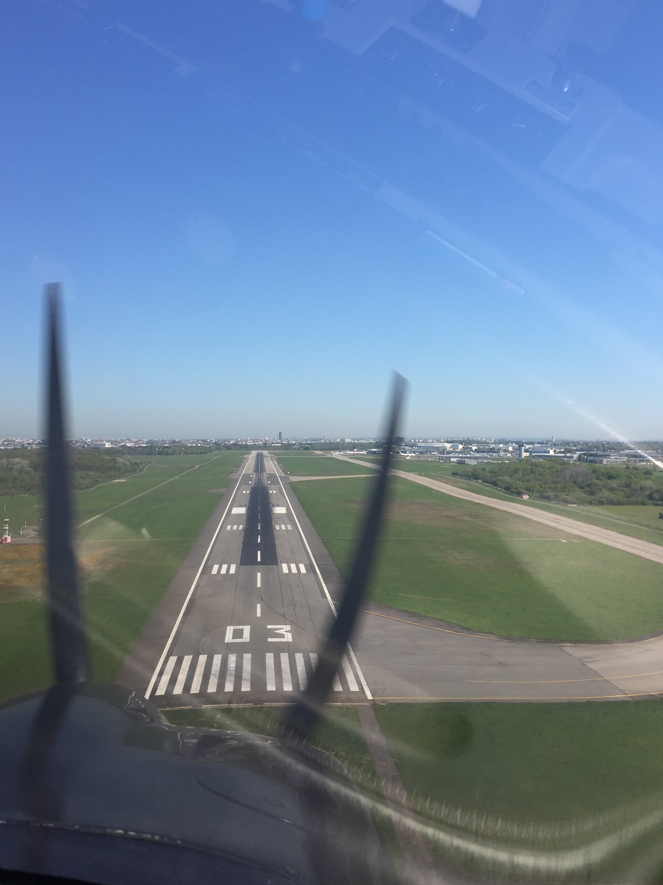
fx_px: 868
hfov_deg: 41.8
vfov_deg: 53.9
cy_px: 409
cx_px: 320
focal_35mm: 34
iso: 32
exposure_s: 1/1199
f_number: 2.2
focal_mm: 4.15
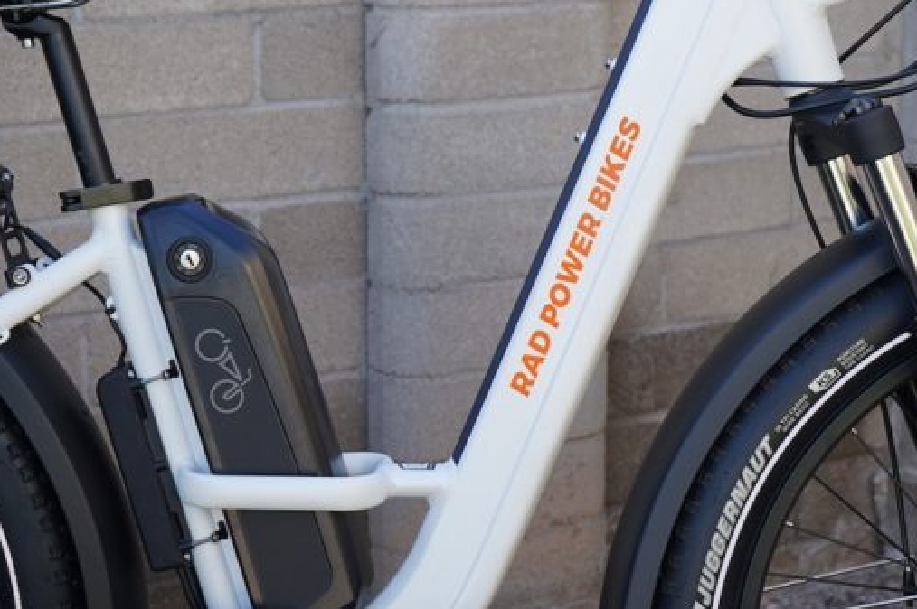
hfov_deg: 21.7
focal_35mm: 94
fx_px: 2392
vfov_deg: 14.5
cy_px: 267
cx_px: 497
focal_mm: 62
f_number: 5.6
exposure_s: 1/160
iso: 200
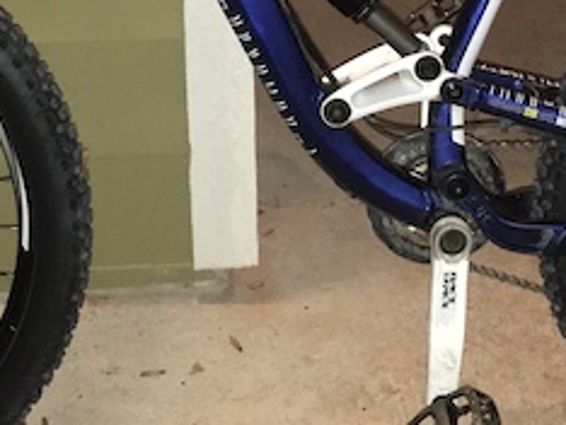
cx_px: 290
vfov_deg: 14.8
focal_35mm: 99
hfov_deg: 19.8
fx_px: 1620
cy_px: 31
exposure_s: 1/16
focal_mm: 4.15
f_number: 2.2
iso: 250
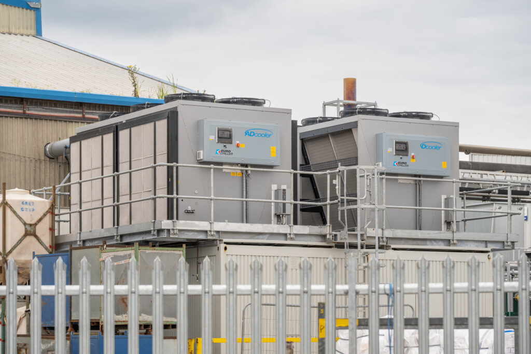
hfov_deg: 18.6
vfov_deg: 12.5
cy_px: 177
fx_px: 1623
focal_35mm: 110
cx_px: 266
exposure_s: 1/160
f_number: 6.3
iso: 200
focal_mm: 110
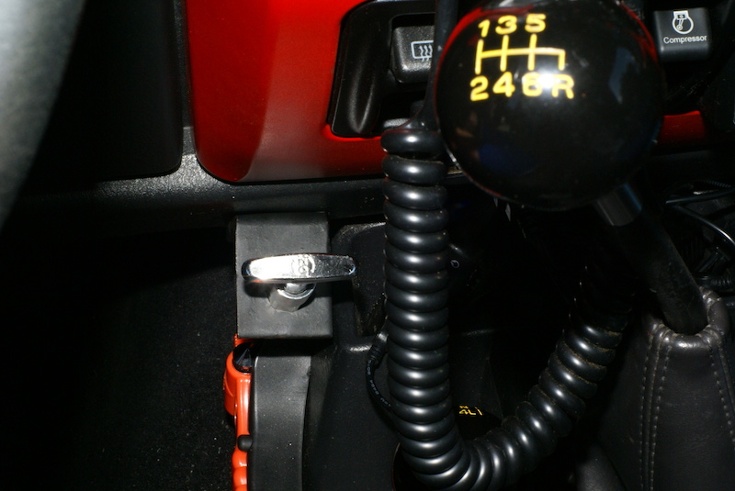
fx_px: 1533
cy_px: 246
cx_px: 368
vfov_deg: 18.2
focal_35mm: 75
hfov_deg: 27.0
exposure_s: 1/80
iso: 200
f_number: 22
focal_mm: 50
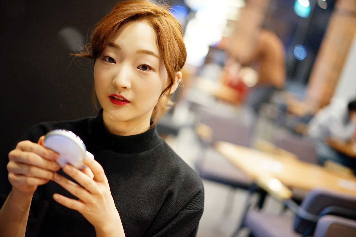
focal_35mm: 55
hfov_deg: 36.2
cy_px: 118
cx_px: 178
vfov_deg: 24.6
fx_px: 544
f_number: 1.8
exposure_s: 1/160
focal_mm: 55
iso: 4000
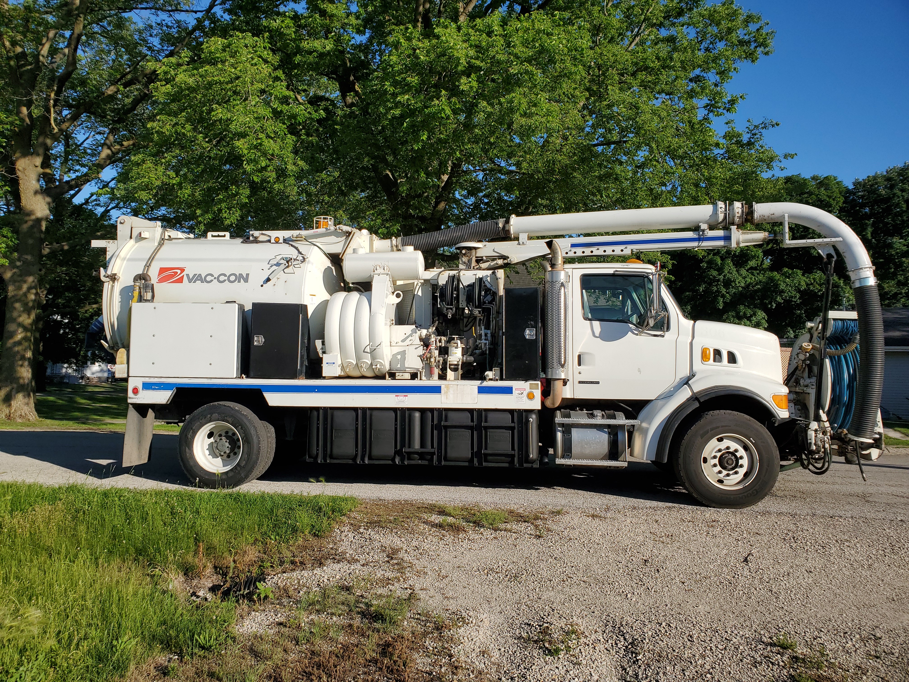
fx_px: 683
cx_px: 454
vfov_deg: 53.1
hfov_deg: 67.3
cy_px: 341
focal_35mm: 26
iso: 50
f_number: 2.4
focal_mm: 4.3
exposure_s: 1/1858
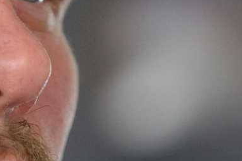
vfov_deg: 1.8
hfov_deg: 2.7
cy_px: 91
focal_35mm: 752
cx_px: -11
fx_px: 5055
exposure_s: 1/250
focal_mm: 140
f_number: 4
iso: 3200
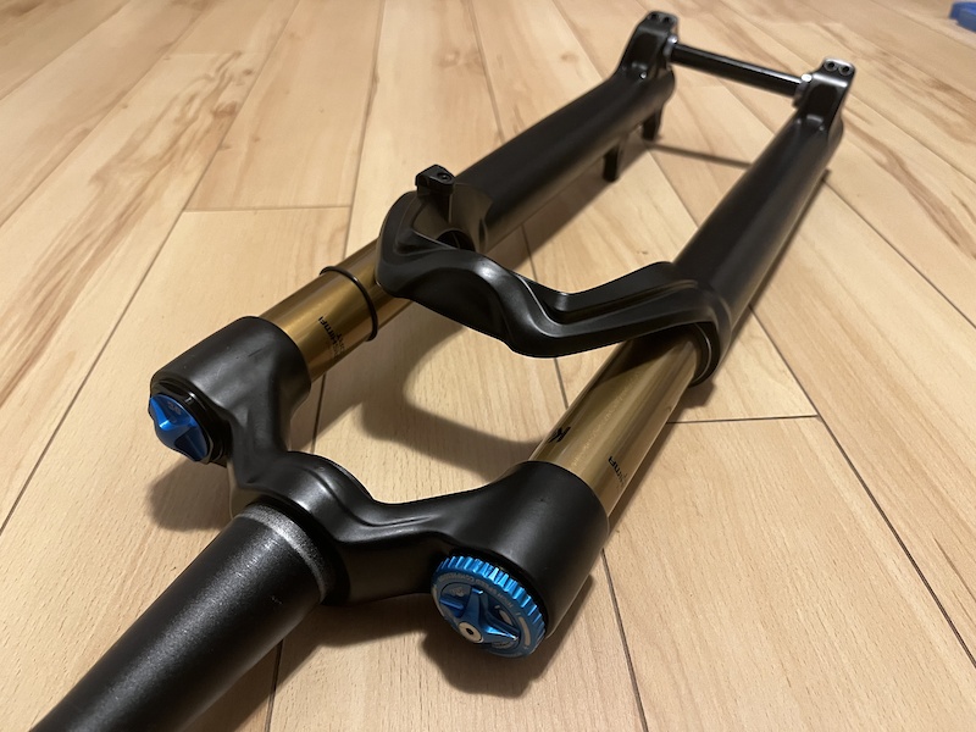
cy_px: 366
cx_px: 488
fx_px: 733
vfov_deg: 53.1
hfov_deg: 67.3
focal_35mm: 26
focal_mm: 5.1
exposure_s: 1/40
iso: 640
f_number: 1.6
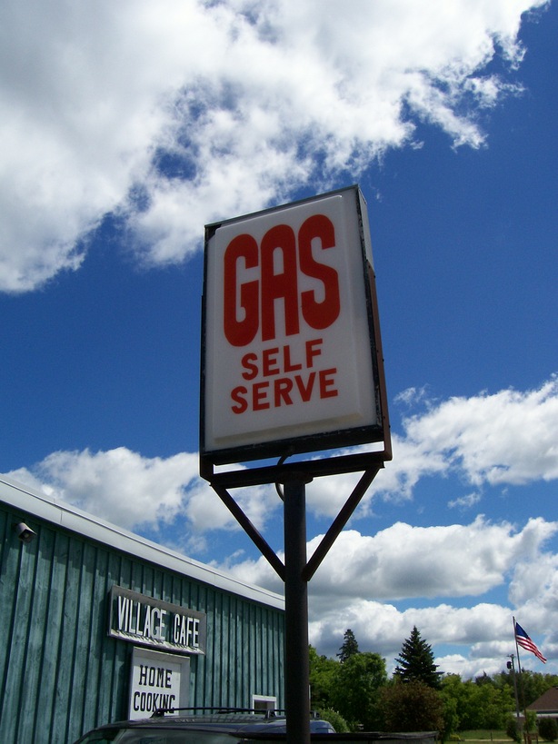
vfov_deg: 54.0
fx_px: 731
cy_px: 372
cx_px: 279
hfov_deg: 41.8
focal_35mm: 34
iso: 80
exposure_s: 1/910
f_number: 5.1
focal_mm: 5.6
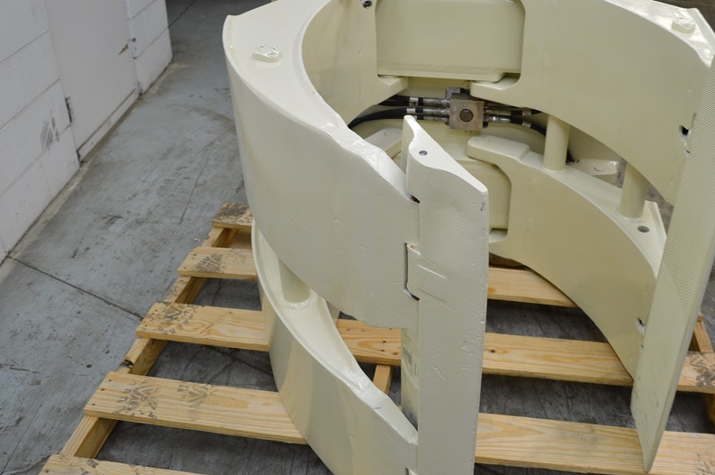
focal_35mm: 34
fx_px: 674
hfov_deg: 55.6
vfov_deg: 38.7
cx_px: 413
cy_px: 196
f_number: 3.5
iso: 400
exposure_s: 1/60
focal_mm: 18
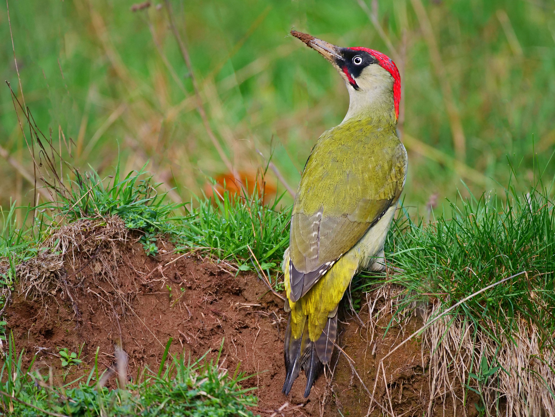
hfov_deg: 2.5
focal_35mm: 800
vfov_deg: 1.9
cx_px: 278
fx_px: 12826
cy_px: 208
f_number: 6.3
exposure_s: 1/500
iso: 800
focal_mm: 400
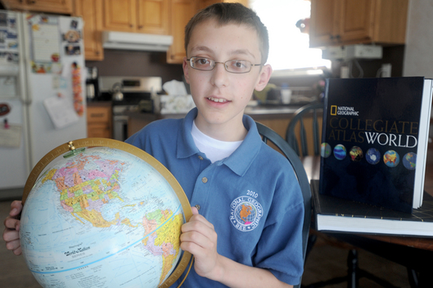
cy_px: 160
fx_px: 469
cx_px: 214
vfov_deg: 34.1
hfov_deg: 49.6
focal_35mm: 39
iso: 640
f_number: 2.8
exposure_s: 1/200
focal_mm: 35
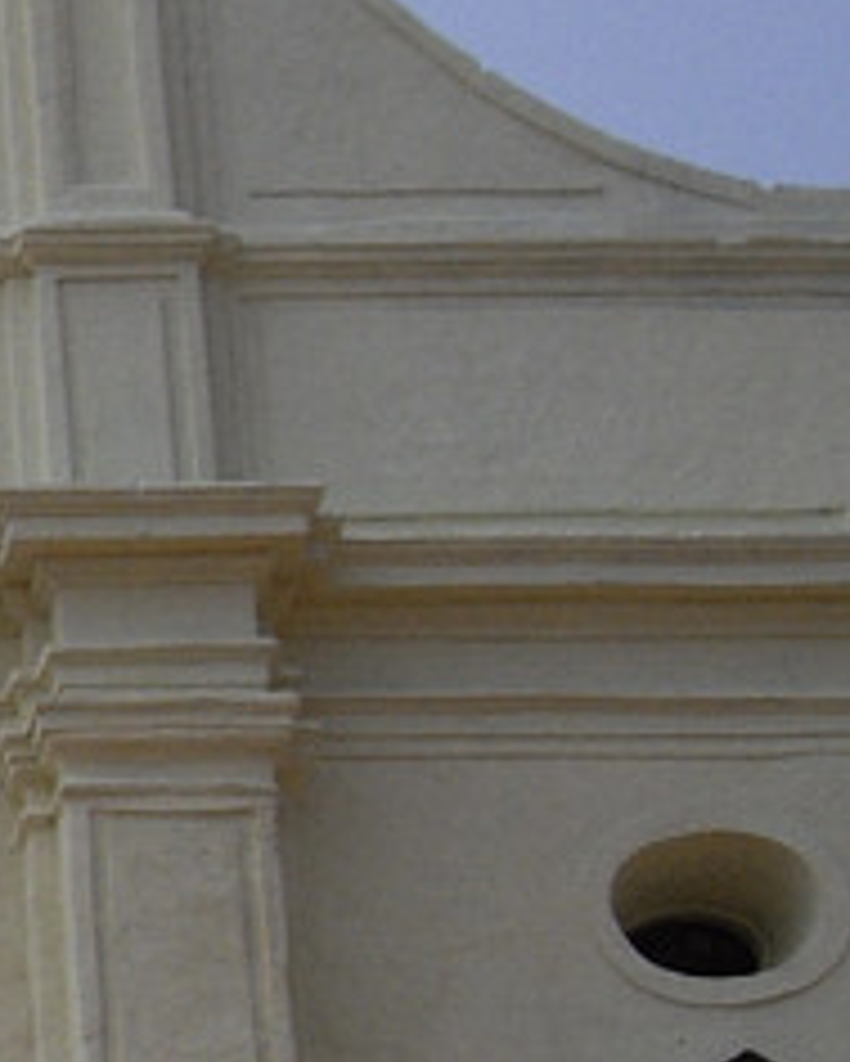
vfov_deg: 9.6
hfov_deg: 7.3
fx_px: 6317
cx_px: -1124
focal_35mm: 201
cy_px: 531
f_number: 8
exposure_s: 1/200
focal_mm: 7.9
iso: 64
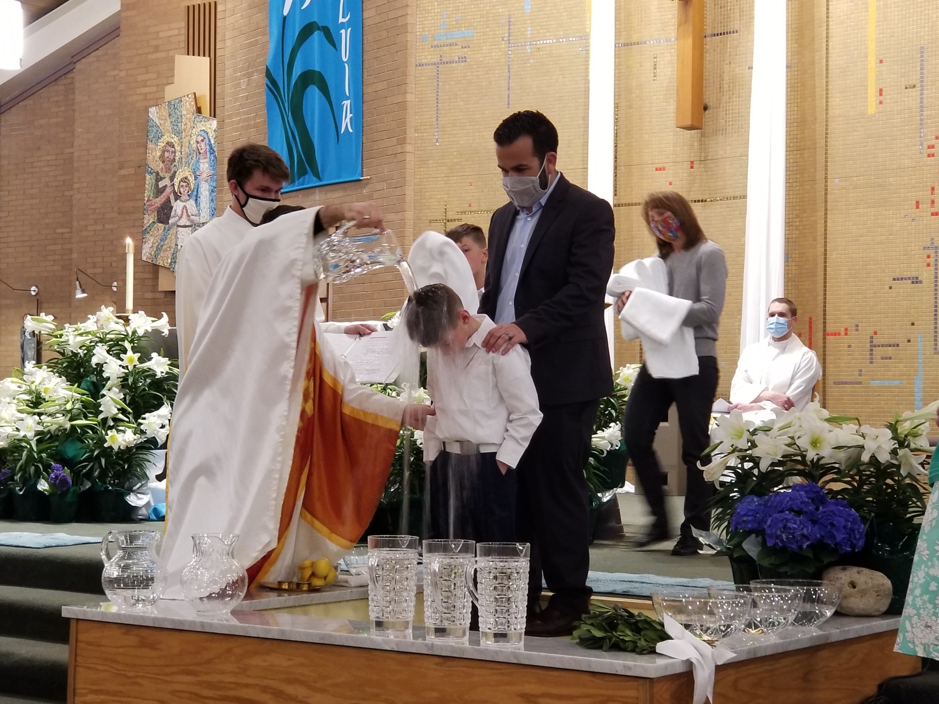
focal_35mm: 52
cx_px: 470
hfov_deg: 36.8
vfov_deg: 28.0
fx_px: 1411
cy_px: 352
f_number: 2.4
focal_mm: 6
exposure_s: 1/15
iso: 160
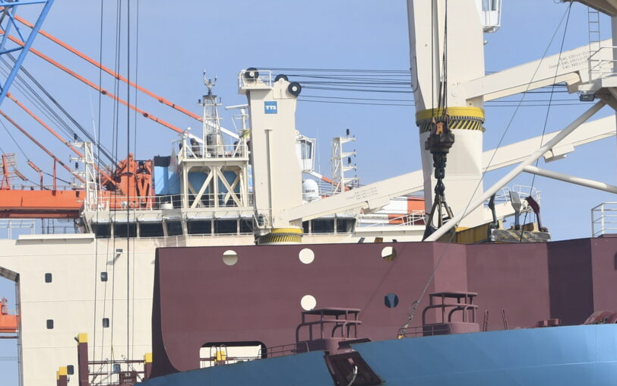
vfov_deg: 7.1
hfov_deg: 11.3
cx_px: 388
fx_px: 3112
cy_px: 341
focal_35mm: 185
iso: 100
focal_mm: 48
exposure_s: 1/320
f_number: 9
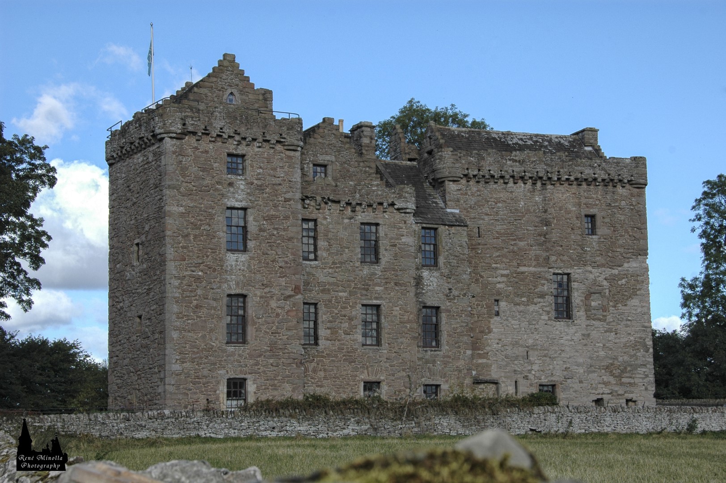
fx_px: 1390
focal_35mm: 69
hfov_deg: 29.3
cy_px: 242
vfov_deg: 19.7
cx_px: 363
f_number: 9
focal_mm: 46
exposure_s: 1/320
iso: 200
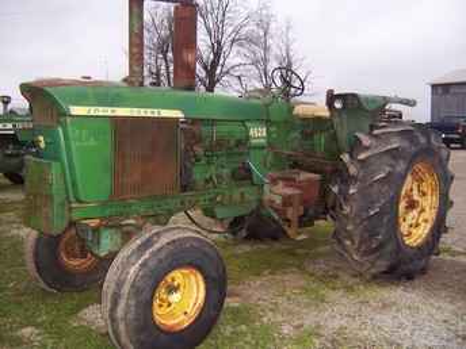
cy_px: 174
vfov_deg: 42.9
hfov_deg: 55.4
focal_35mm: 33
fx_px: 444
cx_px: 233
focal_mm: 5.5
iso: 140
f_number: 2.8
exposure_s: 1/60
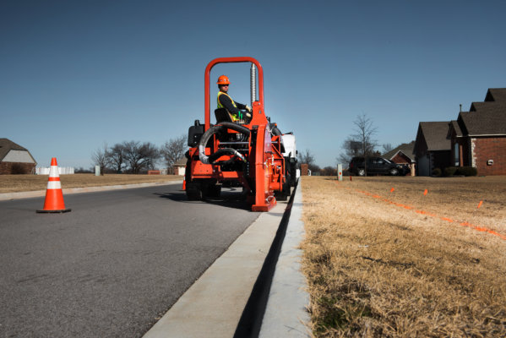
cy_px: 169
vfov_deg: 35.1
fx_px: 534
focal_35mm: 38
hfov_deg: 50.7
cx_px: 253
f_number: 11
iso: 100
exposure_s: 1/160
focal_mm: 38
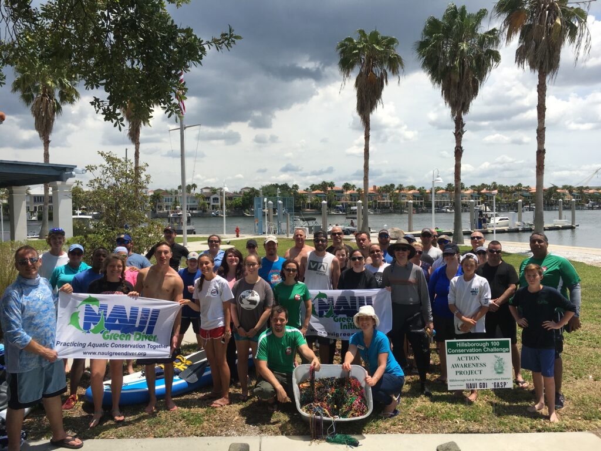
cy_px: 226
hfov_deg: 61.7
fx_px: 503
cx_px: 300
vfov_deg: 48.2
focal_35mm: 29
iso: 25
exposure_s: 1/2331
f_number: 2.2
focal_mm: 4.15
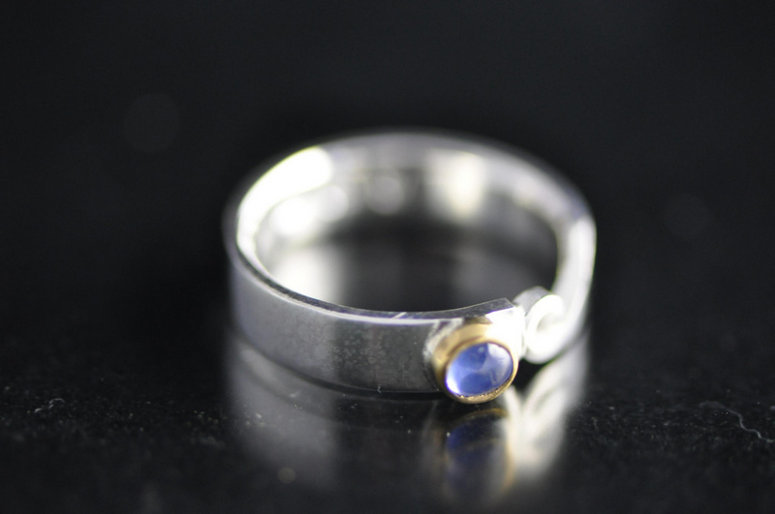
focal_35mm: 158
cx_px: 388
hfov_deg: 13.1
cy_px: 257
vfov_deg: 8.7
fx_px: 3386
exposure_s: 1/30
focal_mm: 105
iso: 1000
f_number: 3.5
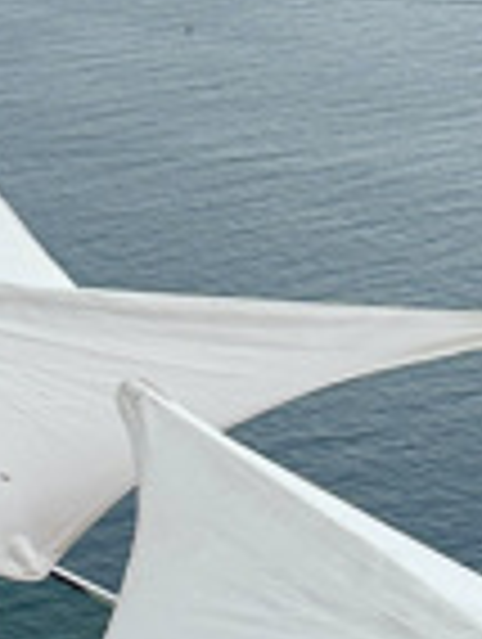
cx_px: 302
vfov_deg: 11.4
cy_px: 423
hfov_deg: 8.6
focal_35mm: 173
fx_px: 3202
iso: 80
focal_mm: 6.86
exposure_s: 1/7576
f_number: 1.78
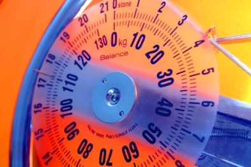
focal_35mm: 68
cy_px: 84
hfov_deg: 29.9
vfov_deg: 20.2
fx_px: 471
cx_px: 126
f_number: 5
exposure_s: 1/60
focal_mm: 45
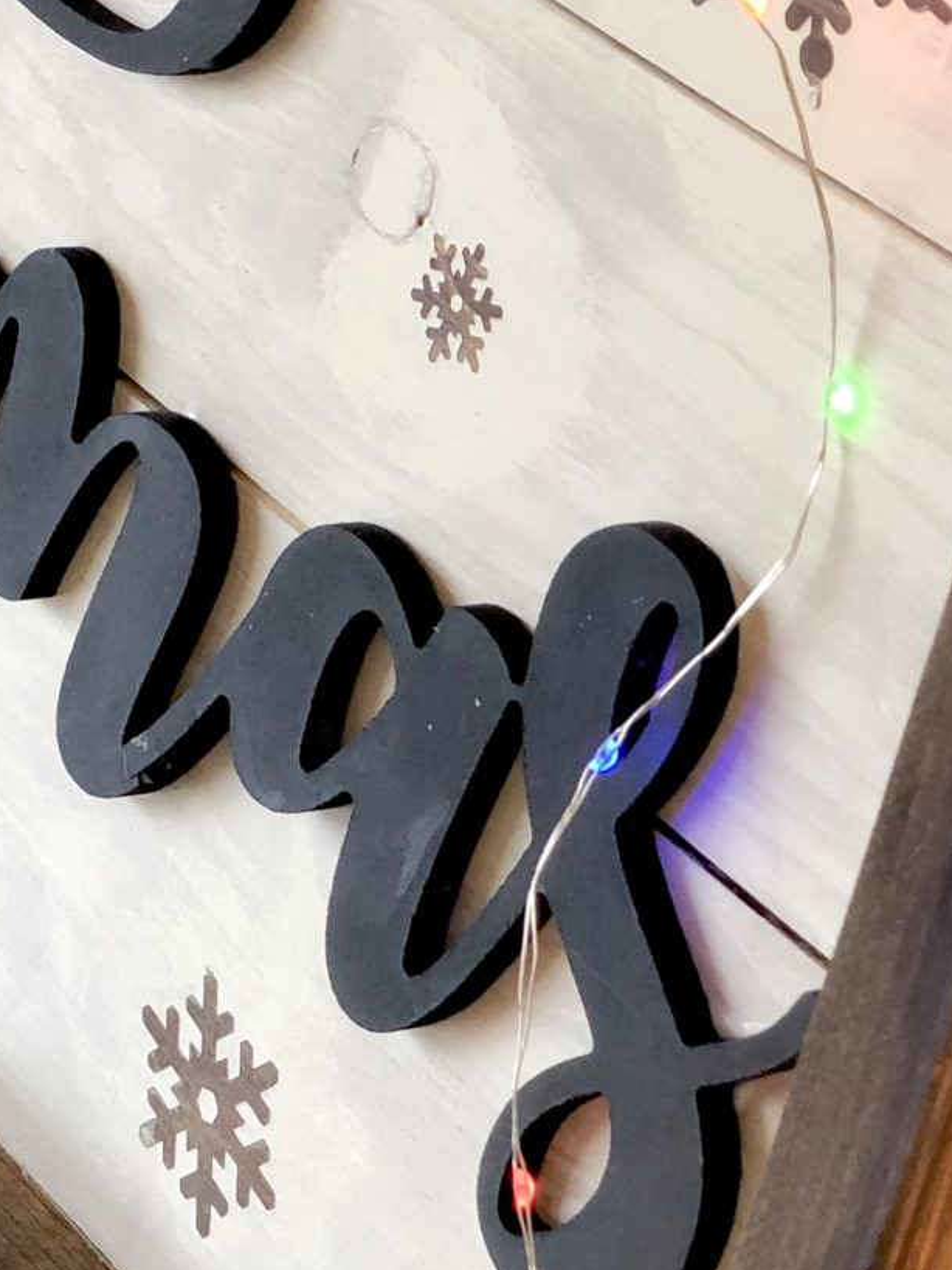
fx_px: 4768
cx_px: -158
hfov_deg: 11.2
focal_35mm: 130
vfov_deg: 14.9
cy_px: -37
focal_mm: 6
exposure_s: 1/60
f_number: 2.4
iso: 50
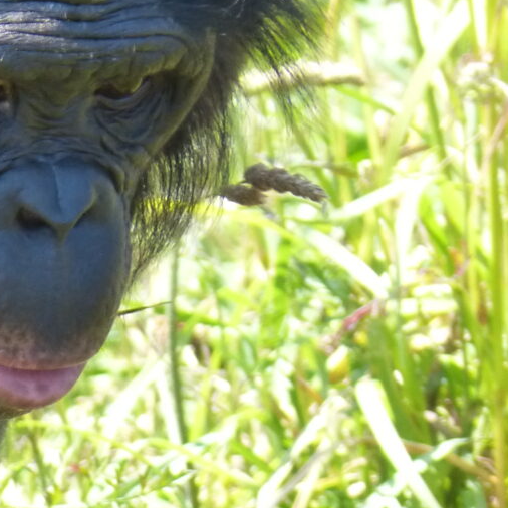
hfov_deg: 0.8
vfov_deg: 0.8
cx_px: -317
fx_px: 34684
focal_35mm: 2089
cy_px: 565
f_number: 5.1
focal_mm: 105.1
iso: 200
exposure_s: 1/125
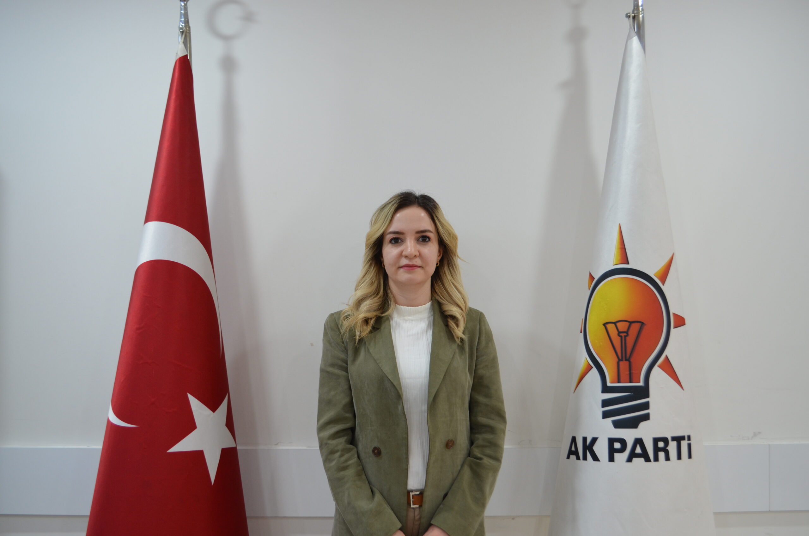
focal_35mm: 33
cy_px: 268
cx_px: 404
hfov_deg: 57.3
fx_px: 740
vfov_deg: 39.8
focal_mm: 22
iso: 400
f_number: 4.5
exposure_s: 1/30
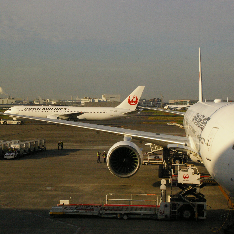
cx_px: 120
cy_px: 117
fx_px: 589
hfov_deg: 22.5
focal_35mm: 77
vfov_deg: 22.5
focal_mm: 40
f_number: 16
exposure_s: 1/500
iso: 1600
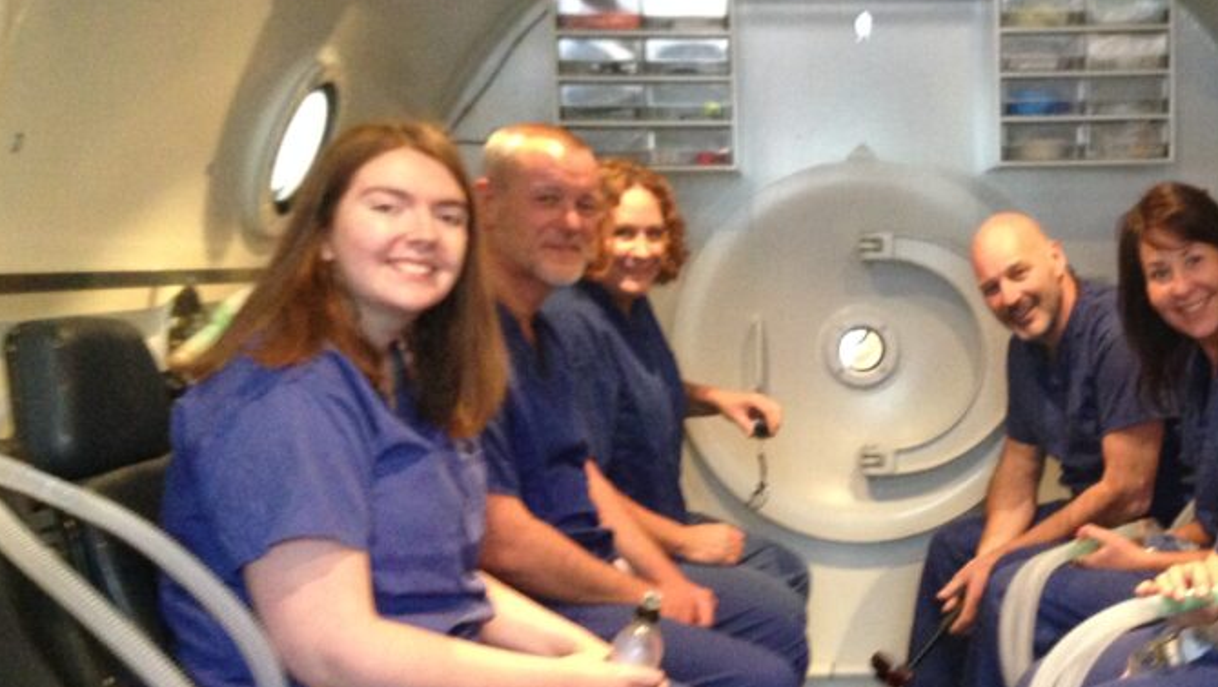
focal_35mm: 55
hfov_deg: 37.0
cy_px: 379
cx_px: 894
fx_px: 1777
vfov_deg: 21.9
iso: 400
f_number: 2.4
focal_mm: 4.12
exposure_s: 1/15
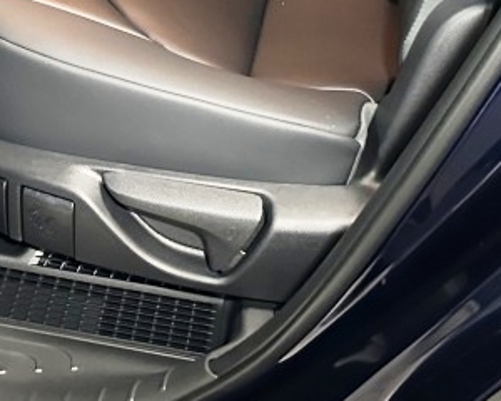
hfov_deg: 23.4
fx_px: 1186
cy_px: -227
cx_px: 84
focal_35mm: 80
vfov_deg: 17.1
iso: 800
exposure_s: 1/30
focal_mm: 6.86
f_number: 1.78
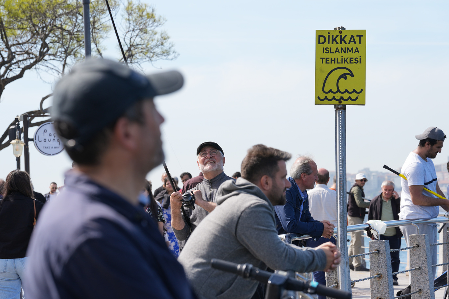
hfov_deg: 13.6
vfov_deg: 9.1
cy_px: 150
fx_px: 1883
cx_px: 224
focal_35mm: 151
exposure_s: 1/400
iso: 250
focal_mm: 151
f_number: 9
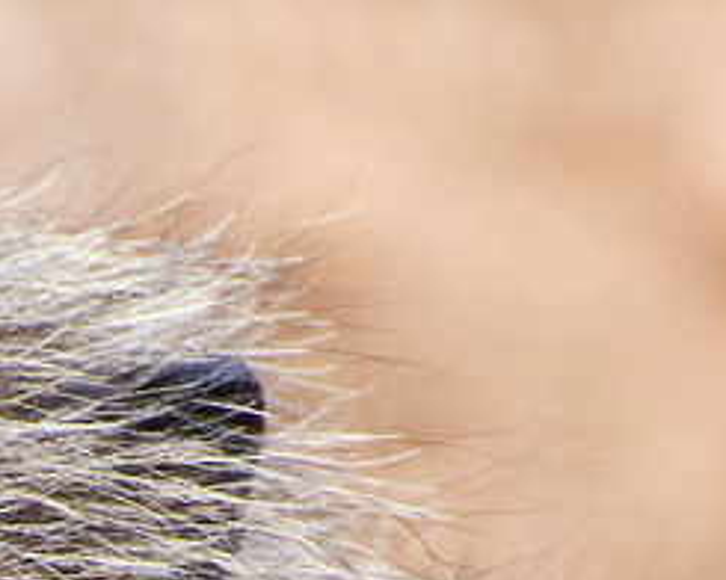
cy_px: 1477
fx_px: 48130
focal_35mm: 2240
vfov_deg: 0.7
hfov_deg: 0.9
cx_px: -813
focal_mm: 240
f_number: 9
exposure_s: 1/1000
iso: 1000
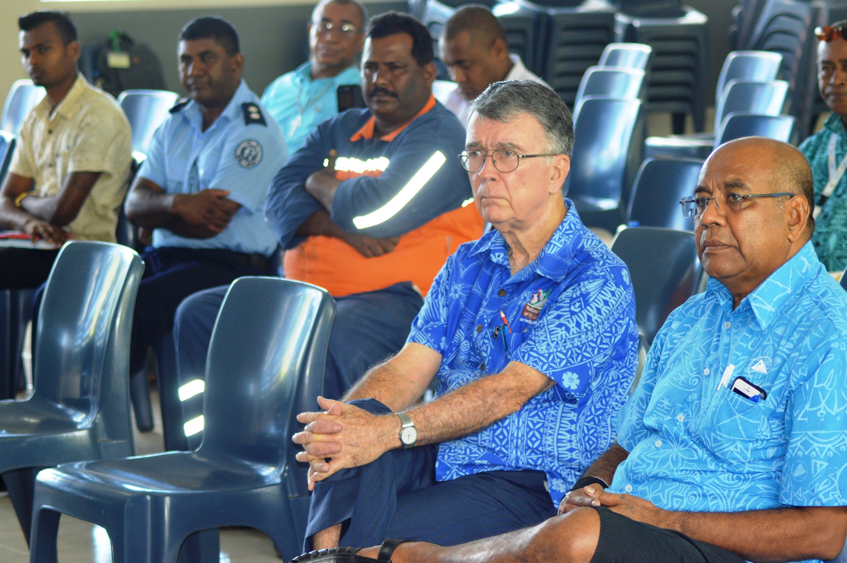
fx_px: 2997
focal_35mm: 128
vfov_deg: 10.7
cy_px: 282
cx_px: 424
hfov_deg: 16.1
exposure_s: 1/60
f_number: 4
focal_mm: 85
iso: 560
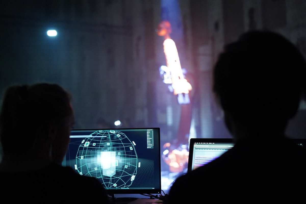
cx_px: 153
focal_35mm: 50
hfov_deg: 39.6
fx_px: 425
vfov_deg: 27.0
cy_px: 102
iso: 10000
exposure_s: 1/200
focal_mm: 50
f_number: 2.2
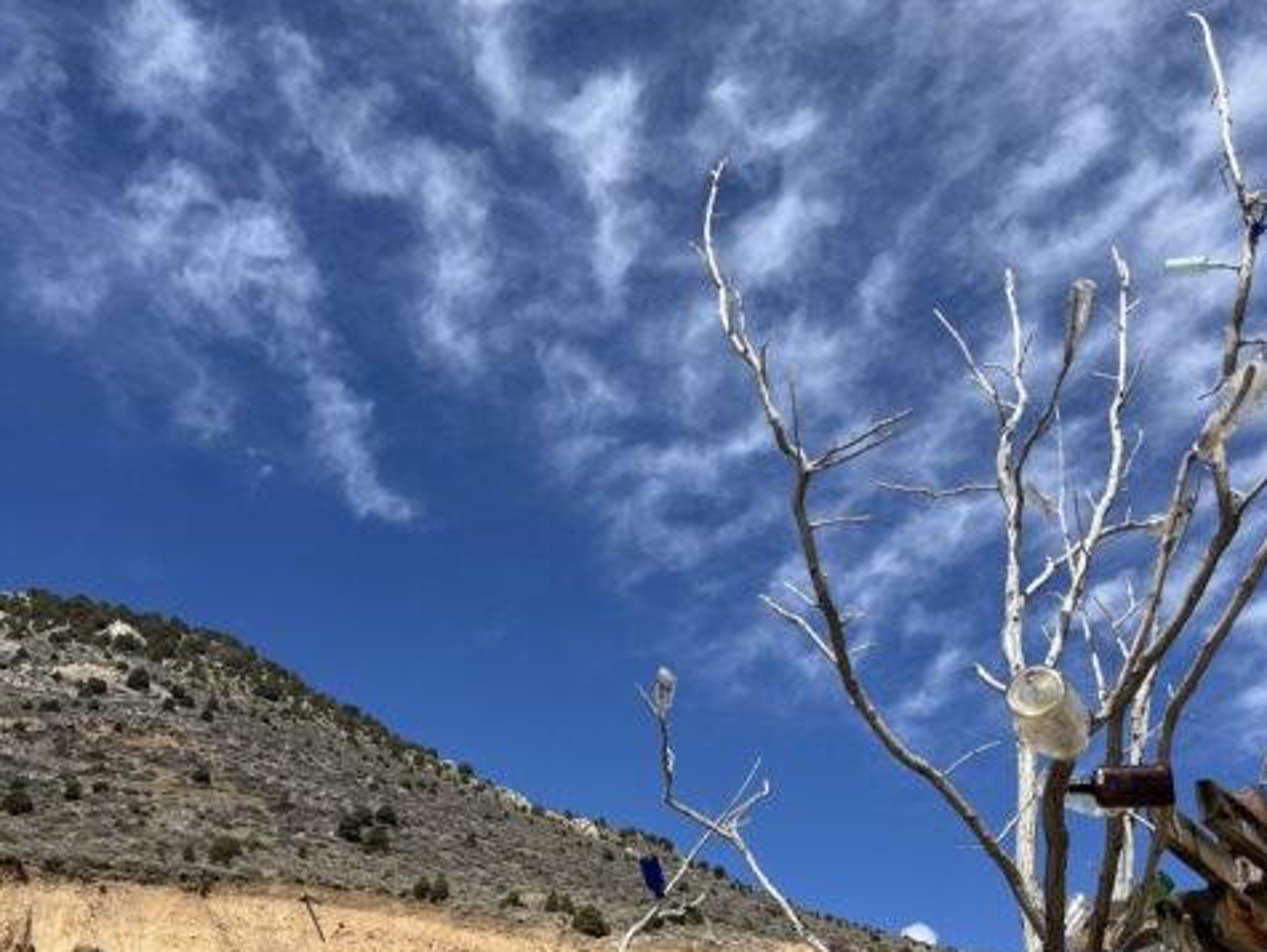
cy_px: 747
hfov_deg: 52.6
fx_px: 1282
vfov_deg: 39.3
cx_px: 635
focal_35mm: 35
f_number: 1.5
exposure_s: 1/5319
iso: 50
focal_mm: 5.7
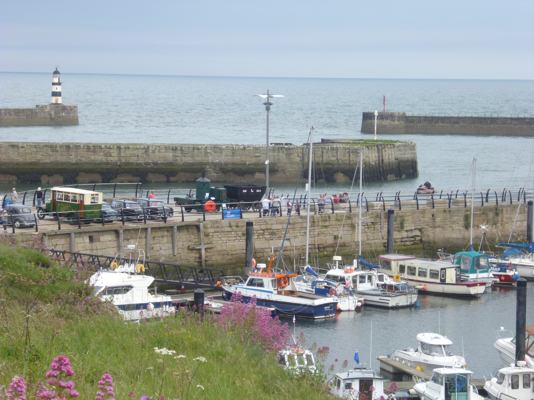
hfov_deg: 16.4
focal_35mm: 120
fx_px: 1851
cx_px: 267
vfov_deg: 12.3
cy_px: 200
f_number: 6.4
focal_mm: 21.5
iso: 100
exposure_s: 1/125
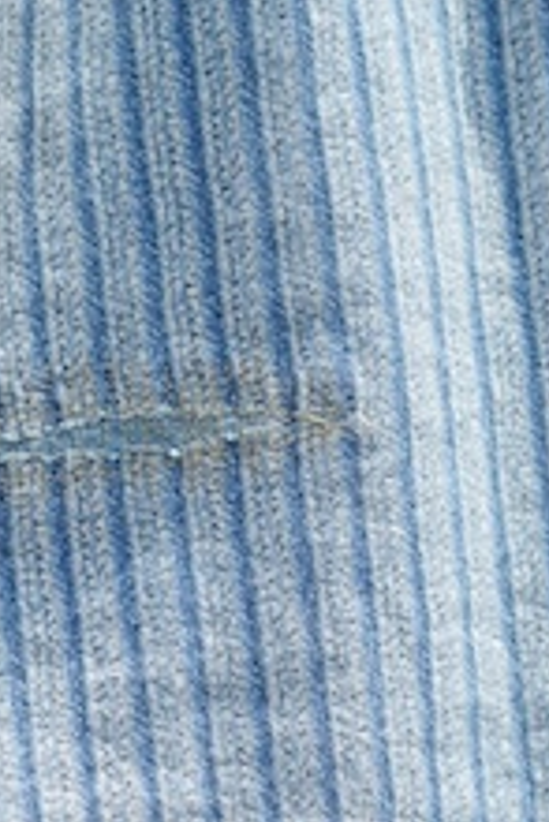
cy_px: 510
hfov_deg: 6.7
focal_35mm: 204
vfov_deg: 10.1
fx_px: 4659
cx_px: 15
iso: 100
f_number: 5
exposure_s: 1/500
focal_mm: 75
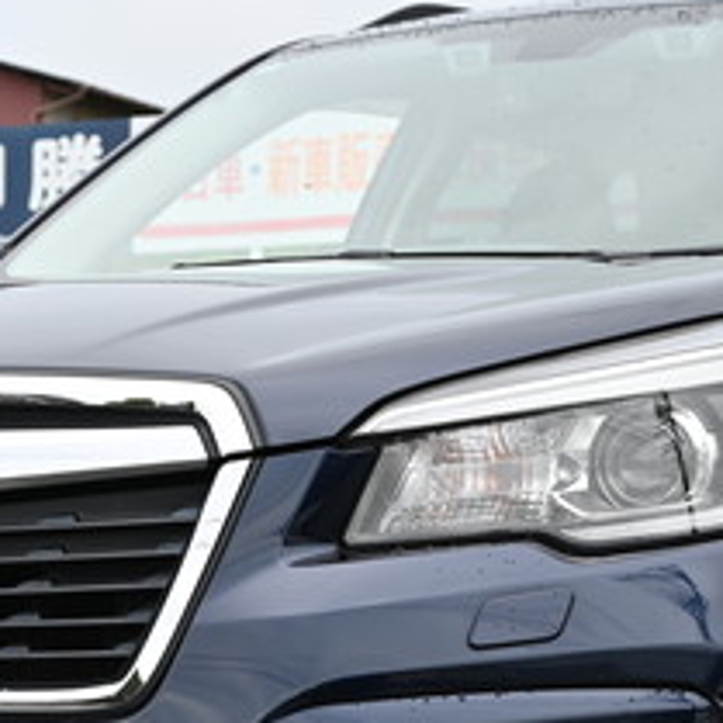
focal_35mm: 104
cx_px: 349
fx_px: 2458
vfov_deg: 16.6
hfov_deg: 16.7
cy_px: 611
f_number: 5.6
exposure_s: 1/250
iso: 100
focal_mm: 40
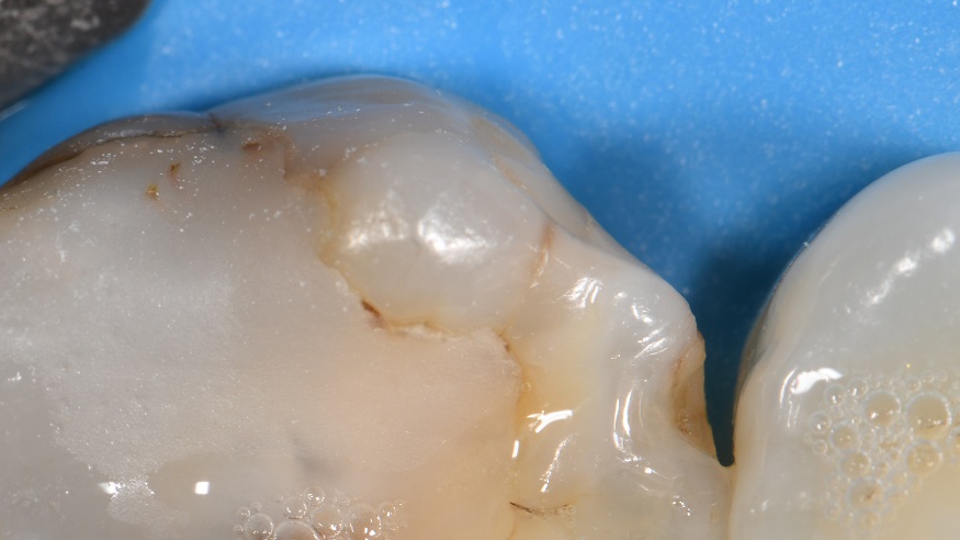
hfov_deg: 8.5
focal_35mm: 254
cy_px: 414
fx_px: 6465
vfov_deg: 4.8
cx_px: 280
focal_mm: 105
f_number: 32
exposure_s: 1/160
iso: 200
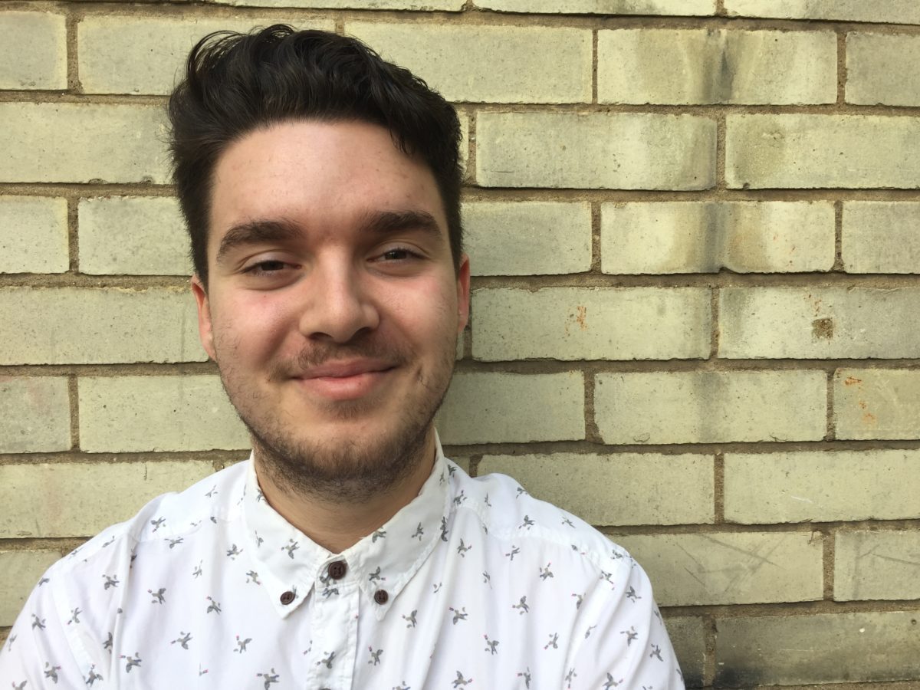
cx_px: 460
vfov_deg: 48.2
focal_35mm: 29
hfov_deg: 61.7
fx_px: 771
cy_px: 345
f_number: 2.2
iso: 32
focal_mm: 4.15
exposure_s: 1/138
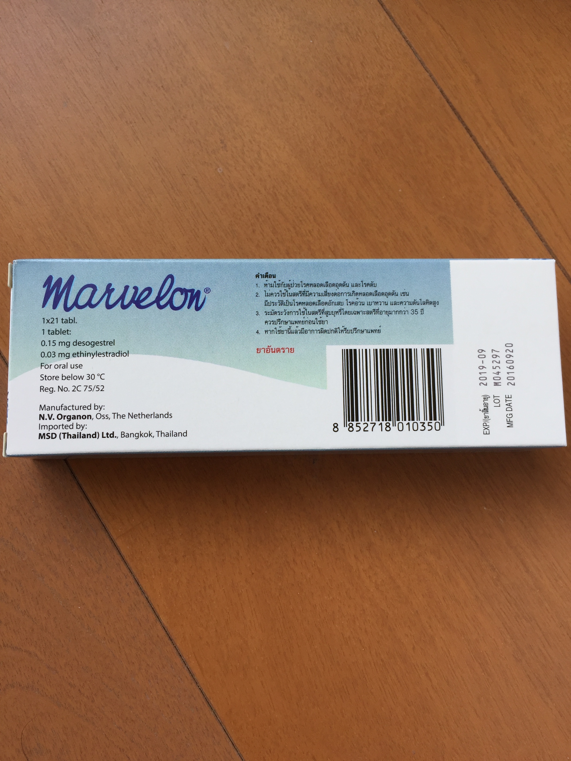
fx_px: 638
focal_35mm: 29
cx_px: 286
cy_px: 380
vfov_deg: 61.7
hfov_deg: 48.2
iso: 32
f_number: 2.2
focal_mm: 4.15
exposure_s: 1/205
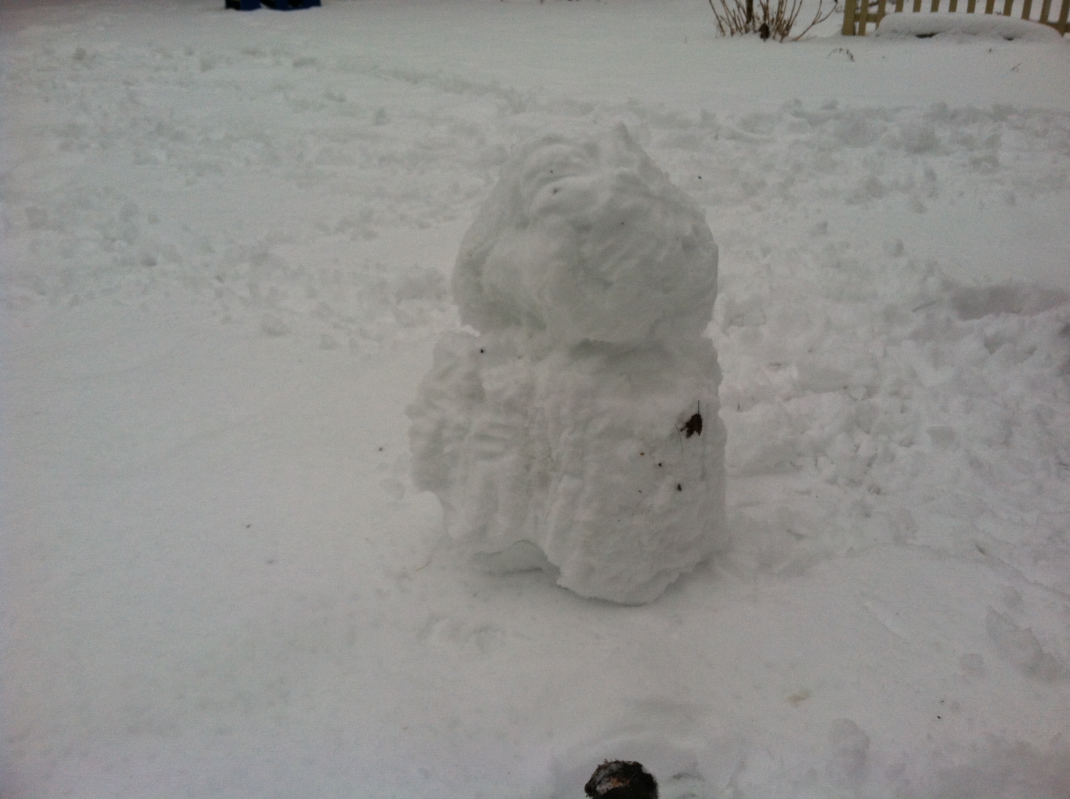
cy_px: 400
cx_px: 535
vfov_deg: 40.6
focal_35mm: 35
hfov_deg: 52.7
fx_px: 1080
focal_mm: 3.85
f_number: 2.8
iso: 80
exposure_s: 1/476
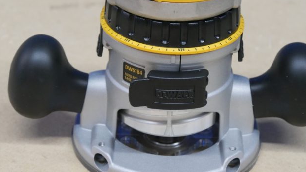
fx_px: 982
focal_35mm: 121
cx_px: 152
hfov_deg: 17.7
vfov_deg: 10.0
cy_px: 90
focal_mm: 55
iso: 3200
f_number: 5.1
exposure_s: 1/50
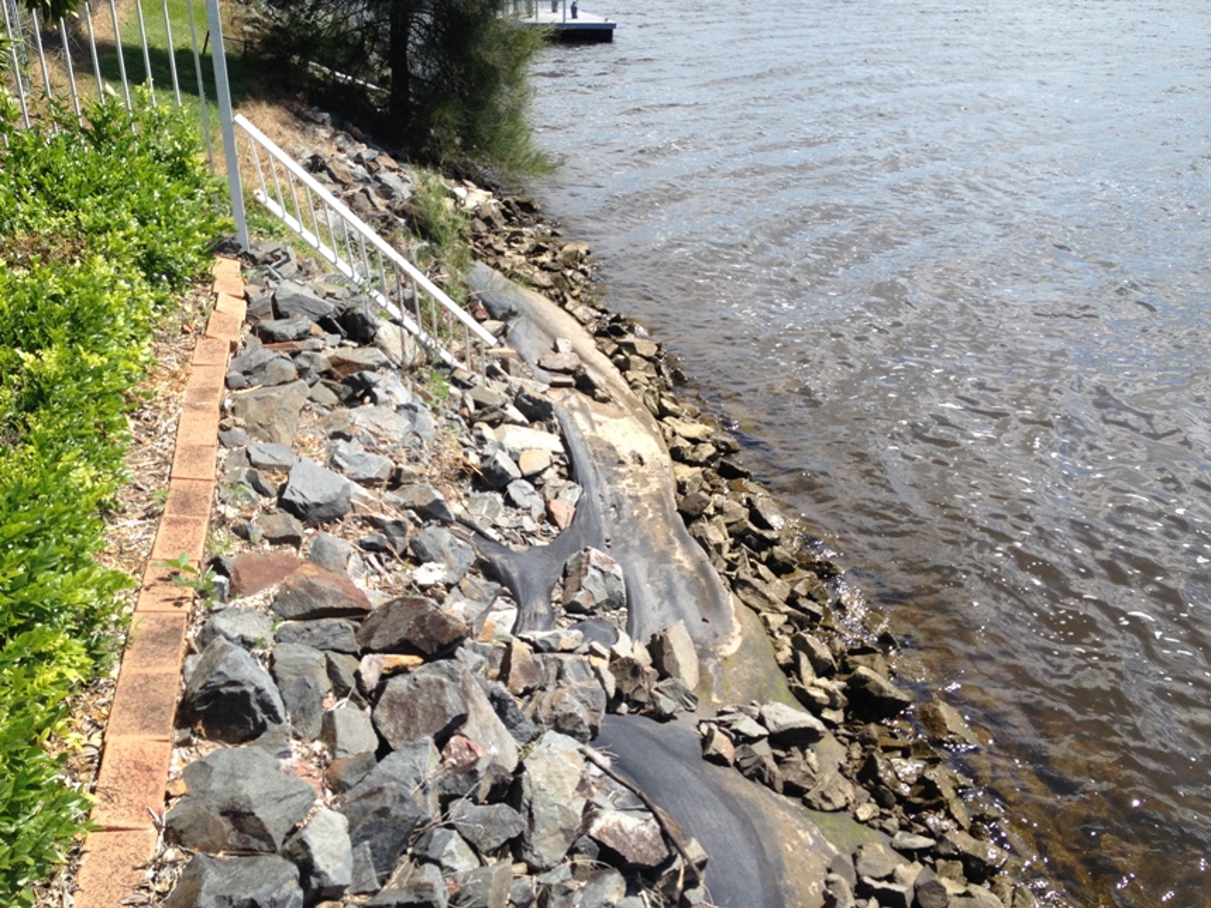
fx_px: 1224
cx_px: 606
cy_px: 454
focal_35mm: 35
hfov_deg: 52.6
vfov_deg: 40.7
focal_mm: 4.28
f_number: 2.4
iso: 50
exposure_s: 1/1284
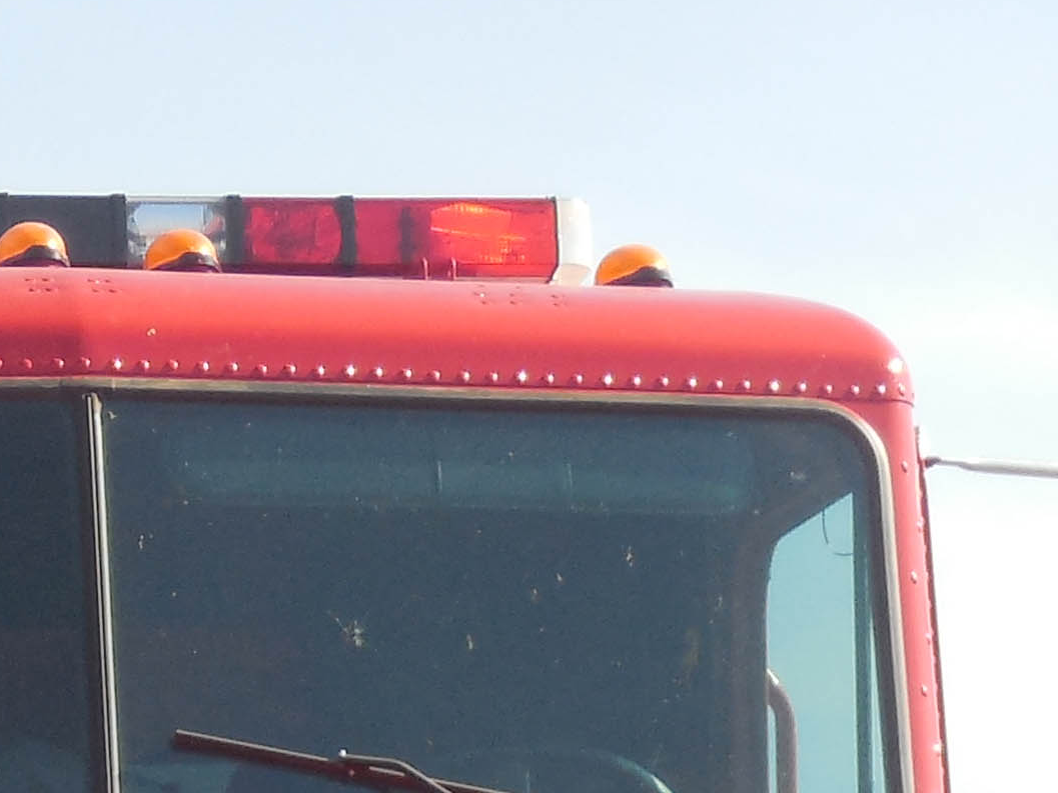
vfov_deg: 6.2
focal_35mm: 231
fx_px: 7061
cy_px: 1681
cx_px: 242
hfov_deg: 8.6
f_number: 4
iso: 125
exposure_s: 1/500
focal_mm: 9.4
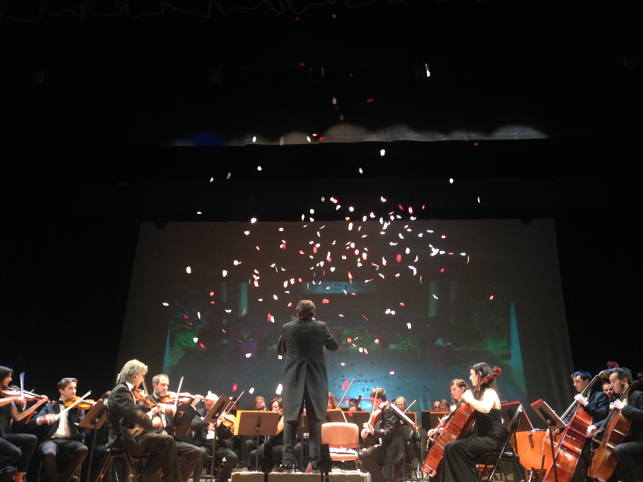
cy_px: 241
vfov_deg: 42.9
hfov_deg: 55.4
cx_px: 322
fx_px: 613
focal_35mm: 33
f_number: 2.4
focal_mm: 4.12
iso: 200
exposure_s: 1/20
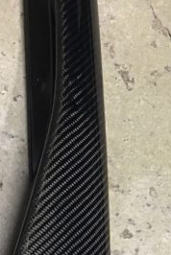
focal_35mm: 116
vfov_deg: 17.4
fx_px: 824
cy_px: 225
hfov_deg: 11.8
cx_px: 146
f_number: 2.2
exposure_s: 1/10
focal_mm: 4.15
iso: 100
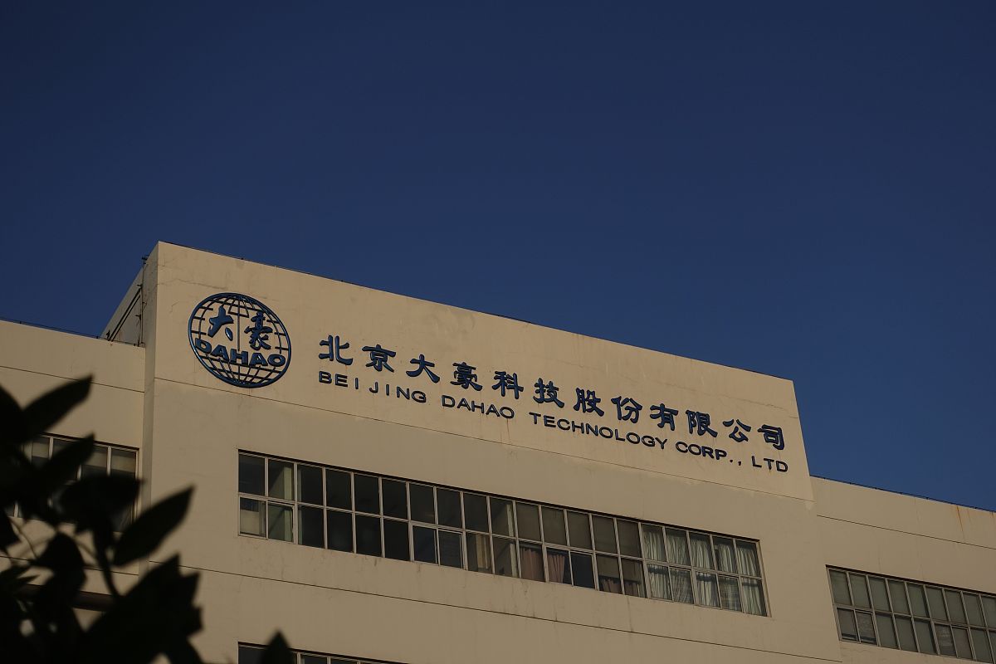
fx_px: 1937
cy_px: 332
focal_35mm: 70
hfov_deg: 28.8
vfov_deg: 19.5
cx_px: 498
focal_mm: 25.7
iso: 125
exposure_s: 1/1600
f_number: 4.5
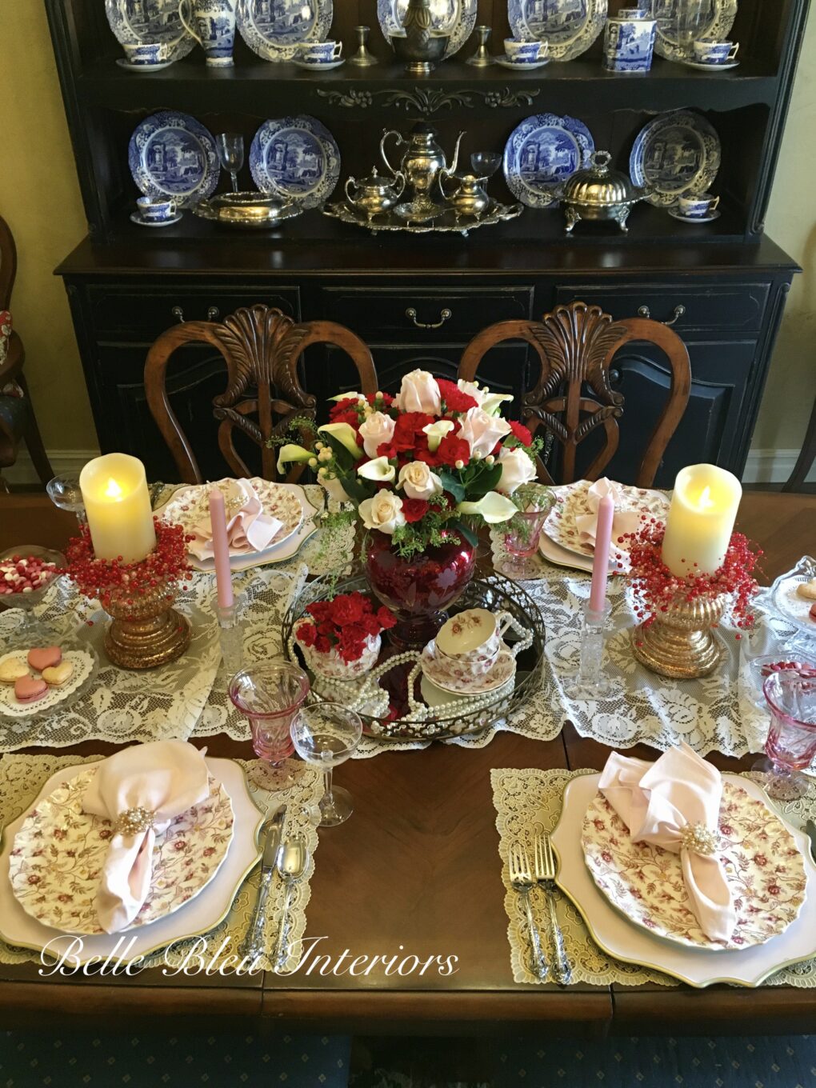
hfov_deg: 48.2
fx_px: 911
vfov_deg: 61.7
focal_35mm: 29
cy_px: 544
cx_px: 408
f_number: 2.2
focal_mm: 4.15
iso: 125
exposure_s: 1/30
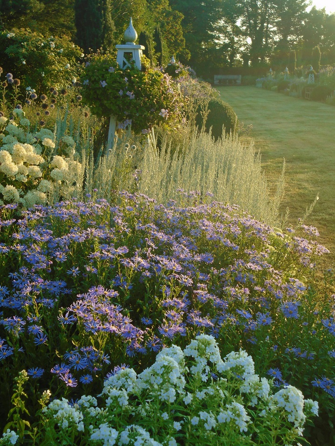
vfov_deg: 38.9
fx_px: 632
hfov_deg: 29.7
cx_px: 168
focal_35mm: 49
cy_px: 223
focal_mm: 8.7
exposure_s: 1/125
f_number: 4.5
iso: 100
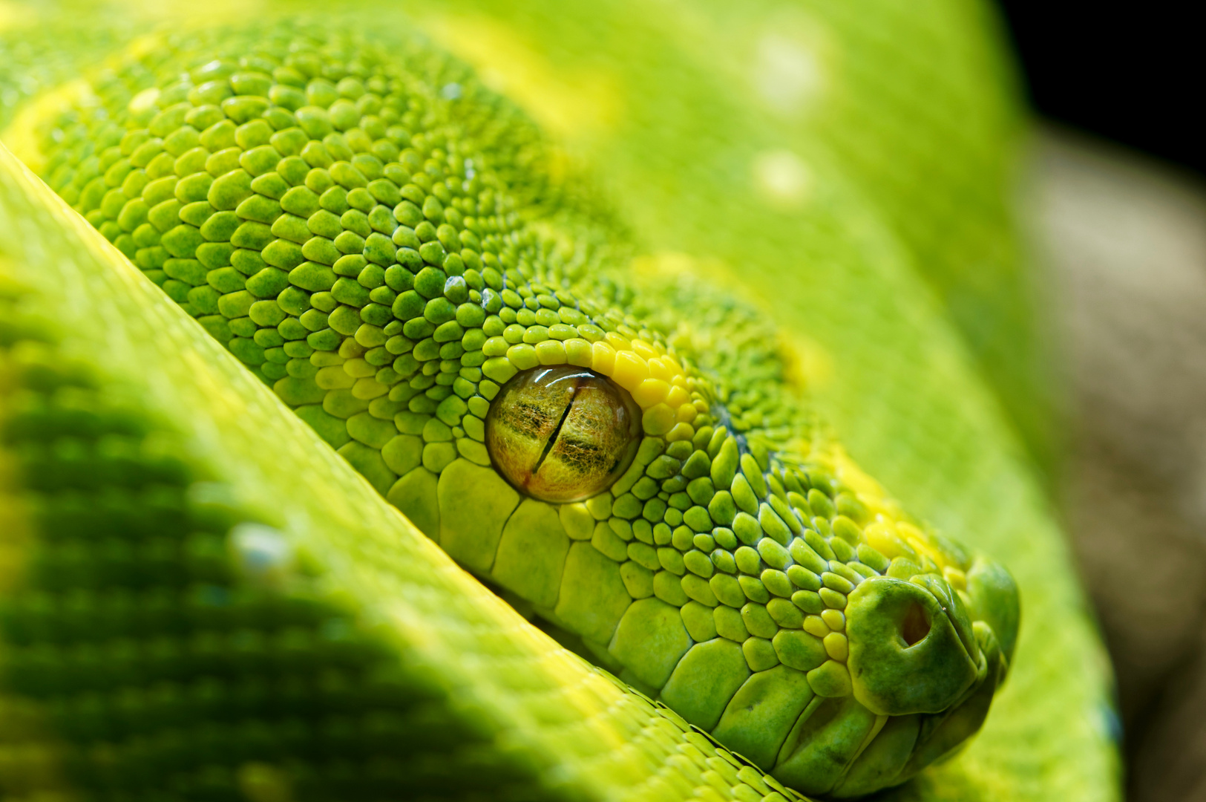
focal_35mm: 158
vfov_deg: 8.7
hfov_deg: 13.1
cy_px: 401
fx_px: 5271
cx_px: 603
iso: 800
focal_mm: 105
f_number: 5.6
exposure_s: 1/40
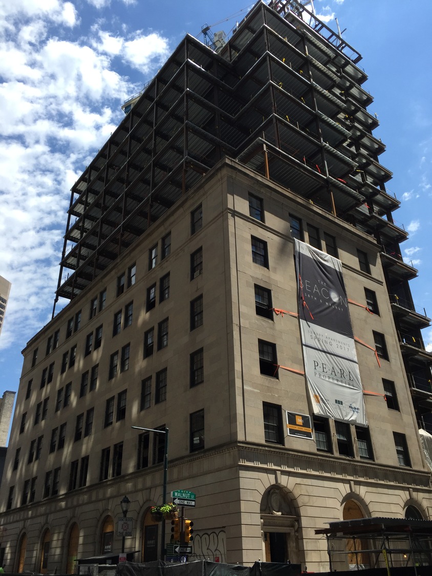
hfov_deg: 48.2
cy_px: 288
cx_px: 216
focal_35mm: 29
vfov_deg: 61.7
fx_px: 482
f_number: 2.2
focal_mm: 4.15
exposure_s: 1/1647
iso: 32
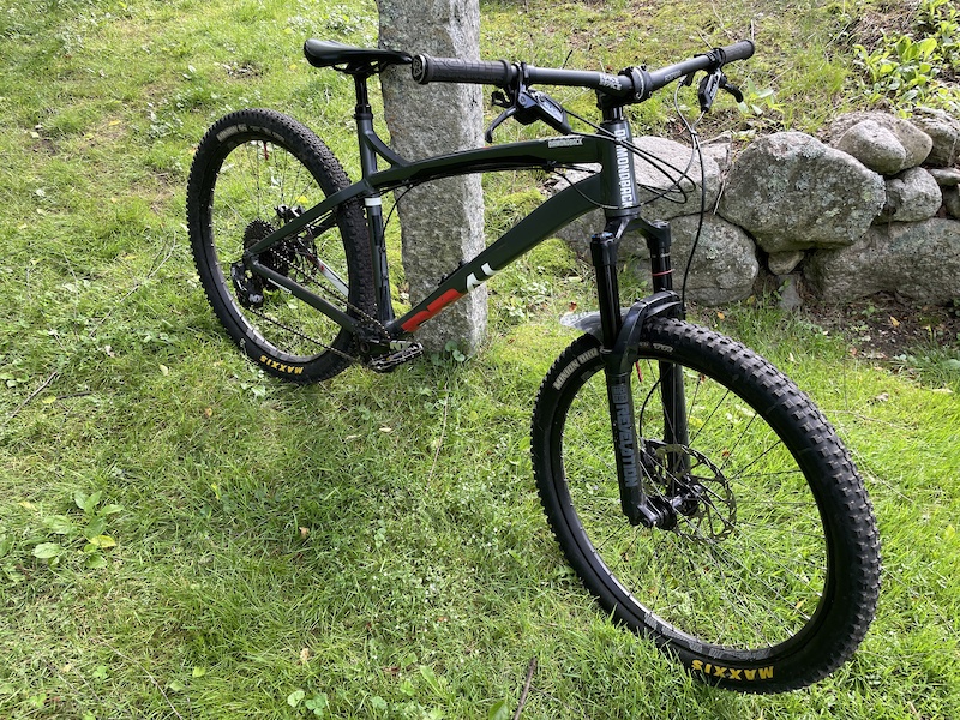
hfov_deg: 67.3
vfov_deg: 53.1
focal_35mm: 26
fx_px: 721
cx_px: 480
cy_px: 360
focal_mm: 4.2
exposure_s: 1/174
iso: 32
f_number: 1.6
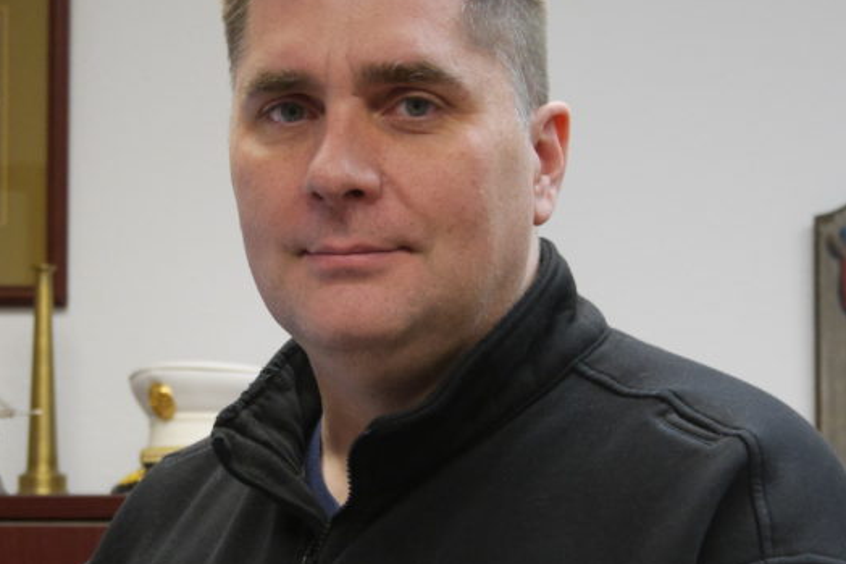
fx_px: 2866
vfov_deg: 11.2
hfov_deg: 16.8
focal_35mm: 122
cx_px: 279
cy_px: 314
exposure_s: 1/80
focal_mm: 37
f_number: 4.6
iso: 2000
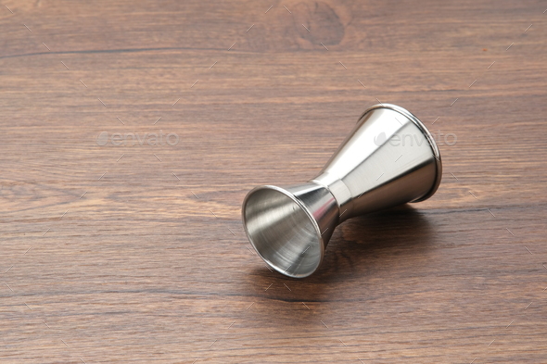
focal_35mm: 128
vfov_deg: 10.7
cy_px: 182
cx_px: 274
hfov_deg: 16.0
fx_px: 1944
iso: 500
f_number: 13
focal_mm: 85
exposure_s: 1/100
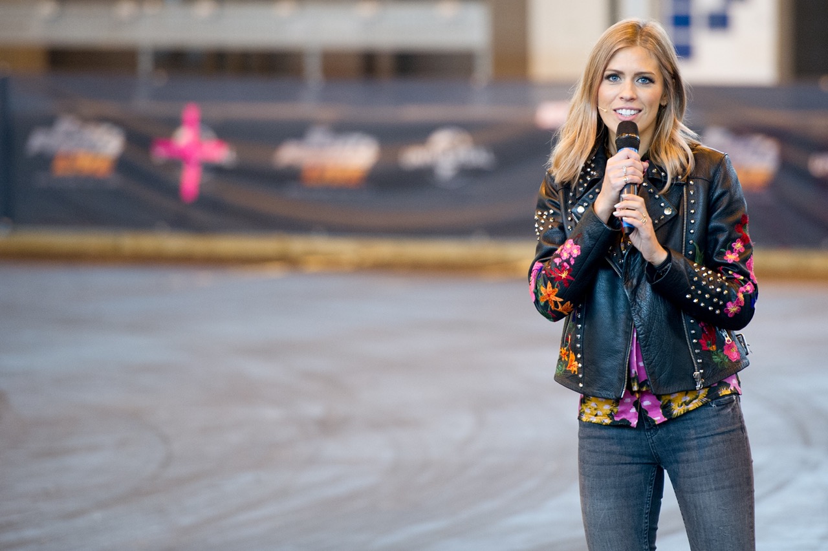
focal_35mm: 200
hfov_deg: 10.3
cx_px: 414
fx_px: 4597
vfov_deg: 6.9
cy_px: 276
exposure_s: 1/250
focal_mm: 200
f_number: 3.2
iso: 1600
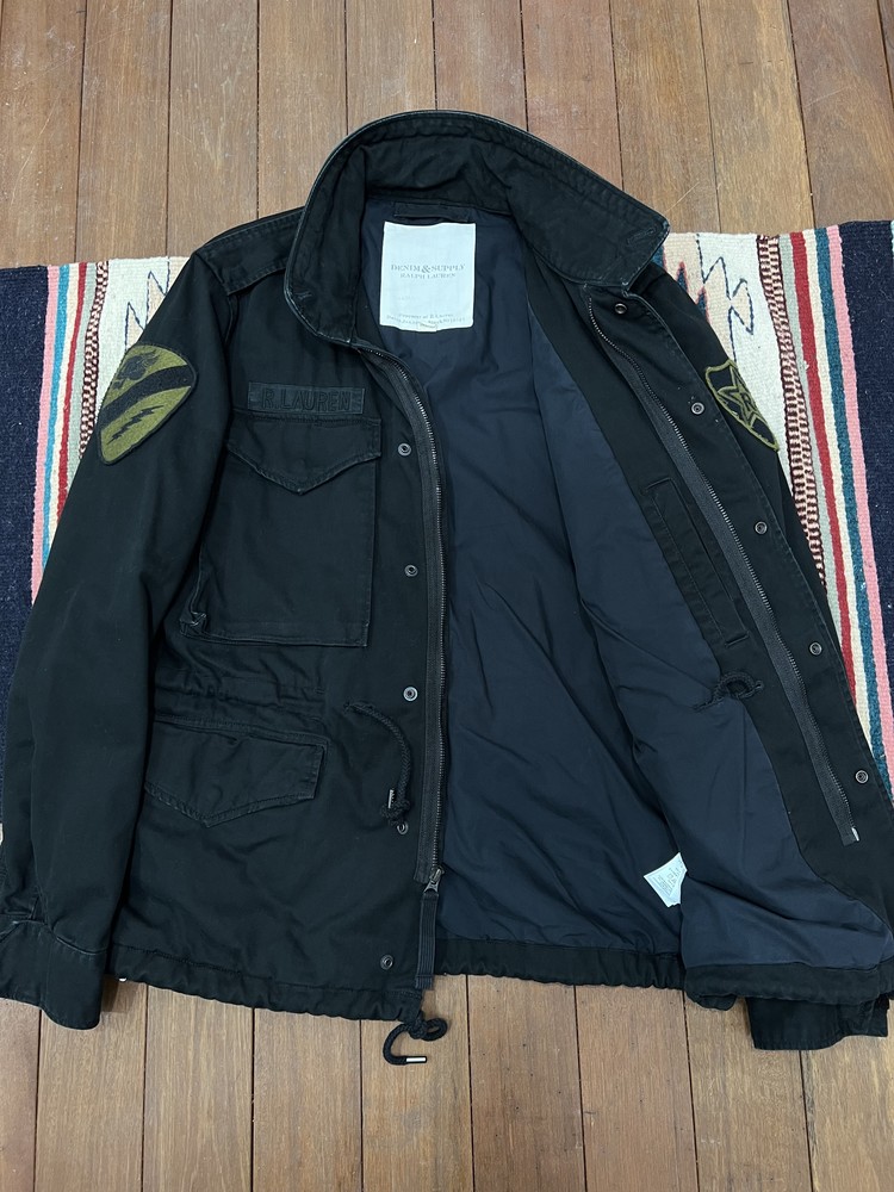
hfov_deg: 53.1
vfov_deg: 67.3
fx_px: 895
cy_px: 596
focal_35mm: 26
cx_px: 447
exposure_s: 1/60
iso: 200
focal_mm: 5.7
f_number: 1.5
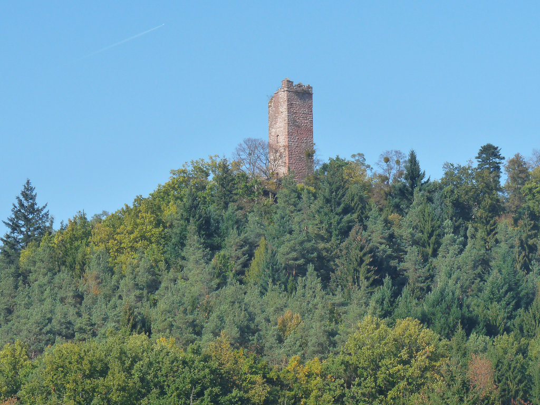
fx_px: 1903
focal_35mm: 122
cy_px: 202
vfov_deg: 12.1
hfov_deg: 16.1
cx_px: 270
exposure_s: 1/400
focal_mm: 21.6
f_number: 5.6
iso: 160
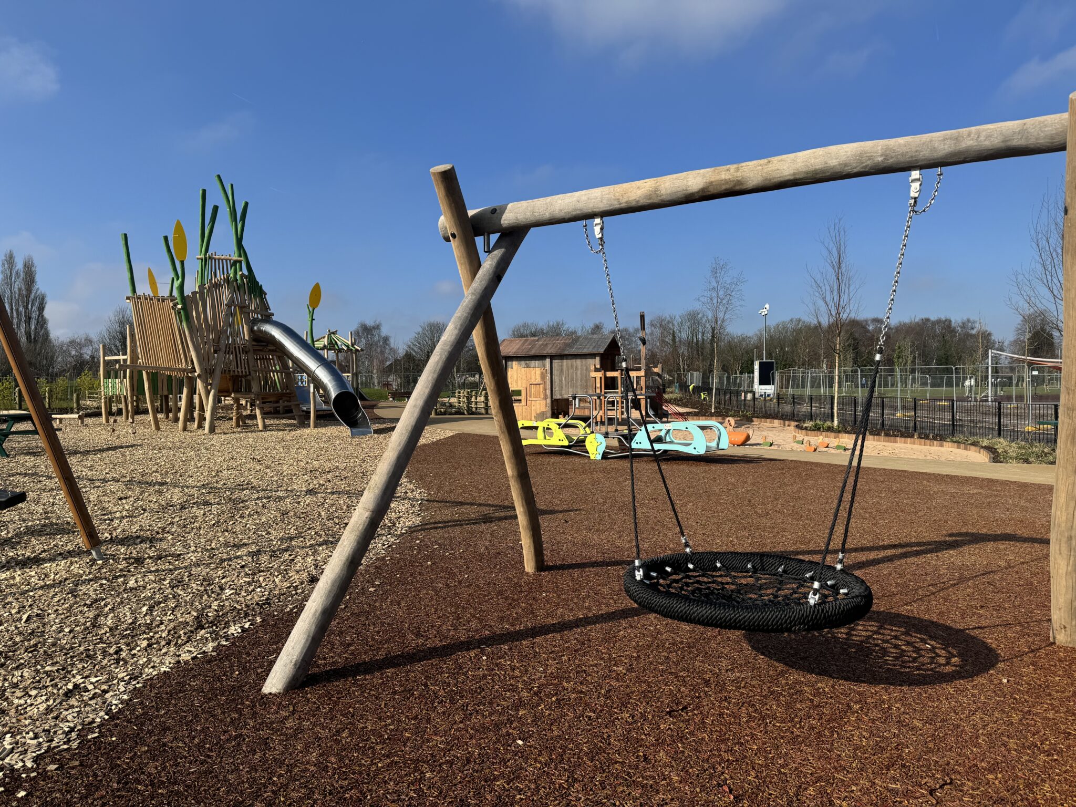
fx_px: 746
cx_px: 538
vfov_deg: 56.8
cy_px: 404
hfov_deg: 71.6
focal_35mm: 24
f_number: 1.78
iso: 80
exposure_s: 1/4608
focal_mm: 6.86
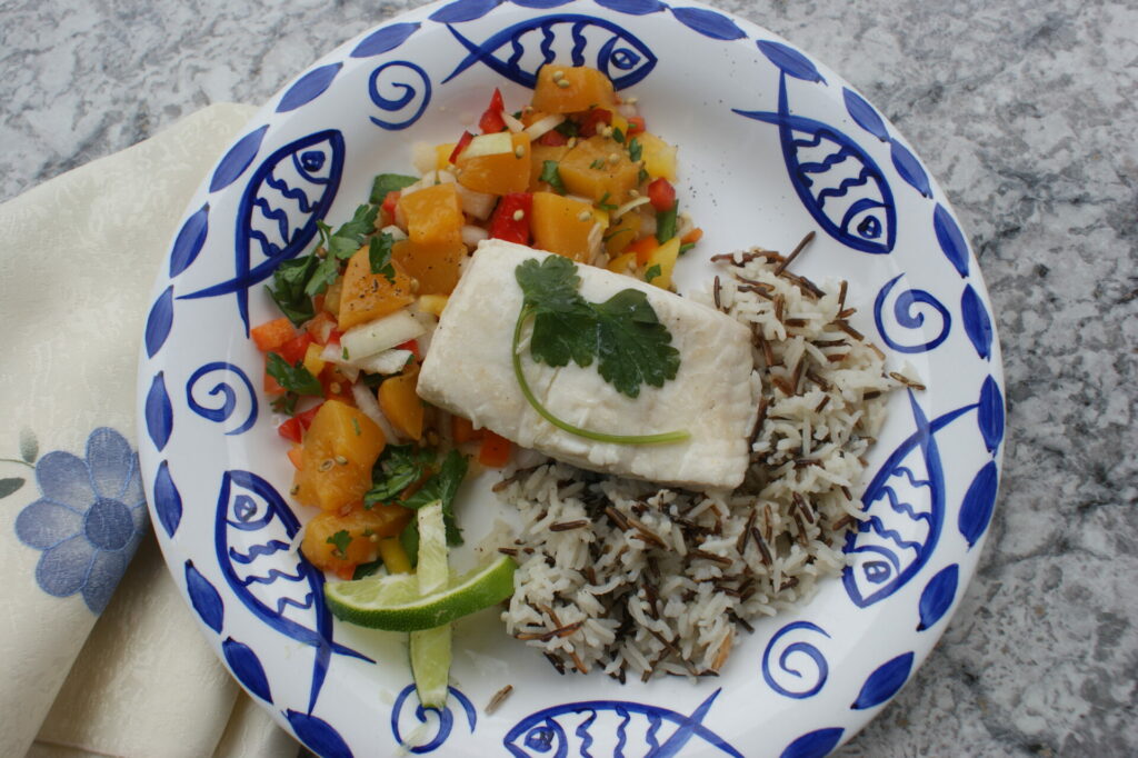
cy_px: 379
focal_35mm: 33
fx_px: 1043
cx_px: 569
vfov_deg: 39.9
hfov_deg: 57.2
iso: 100
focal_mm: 22
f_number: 6.3
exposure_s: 1/50
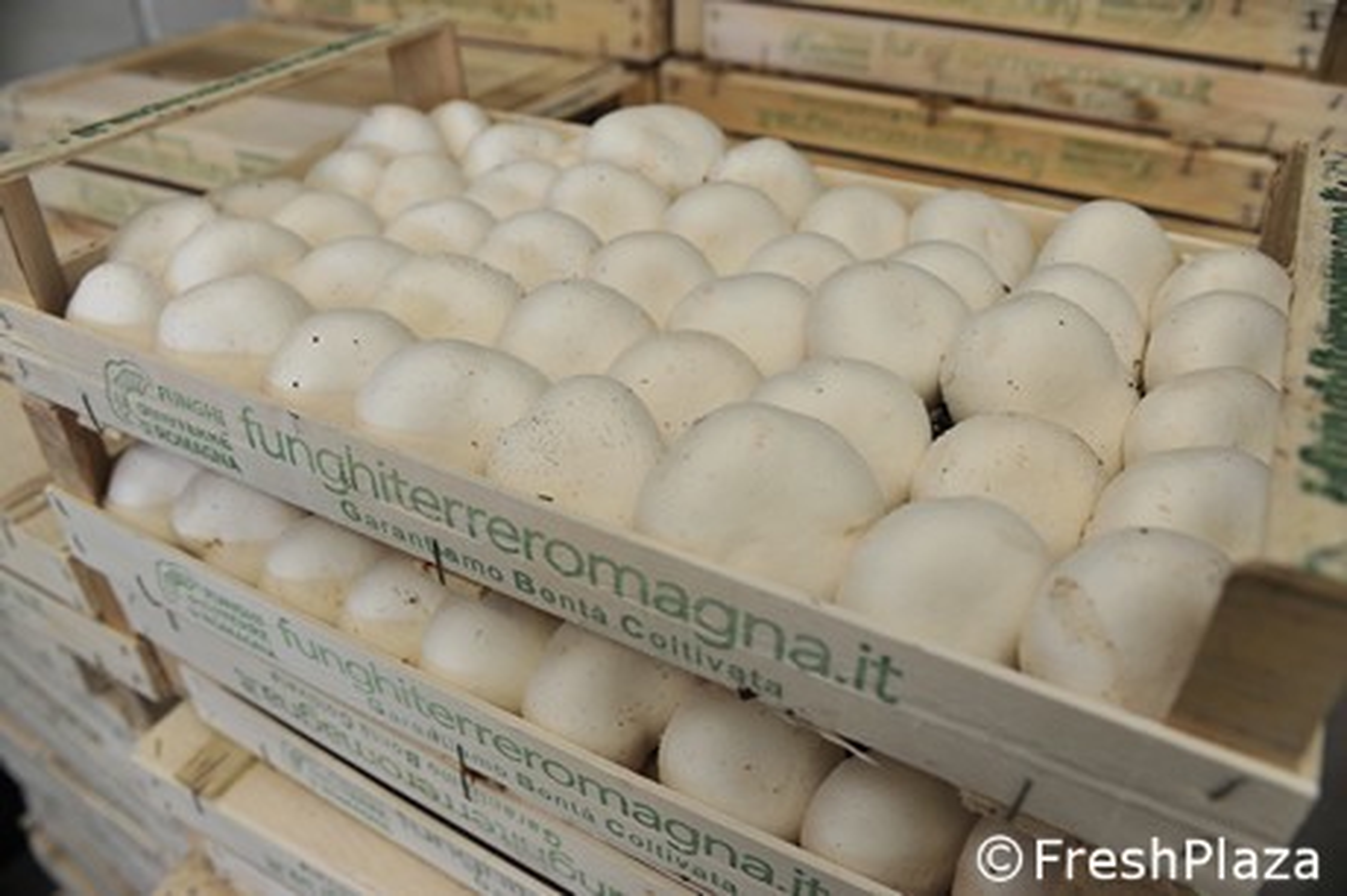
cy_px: 448
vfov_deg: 46.3
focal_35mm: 28
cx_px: 674
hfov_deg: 65.5
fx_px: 1047
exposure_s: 1/80
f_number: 5
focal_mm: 28
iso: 450
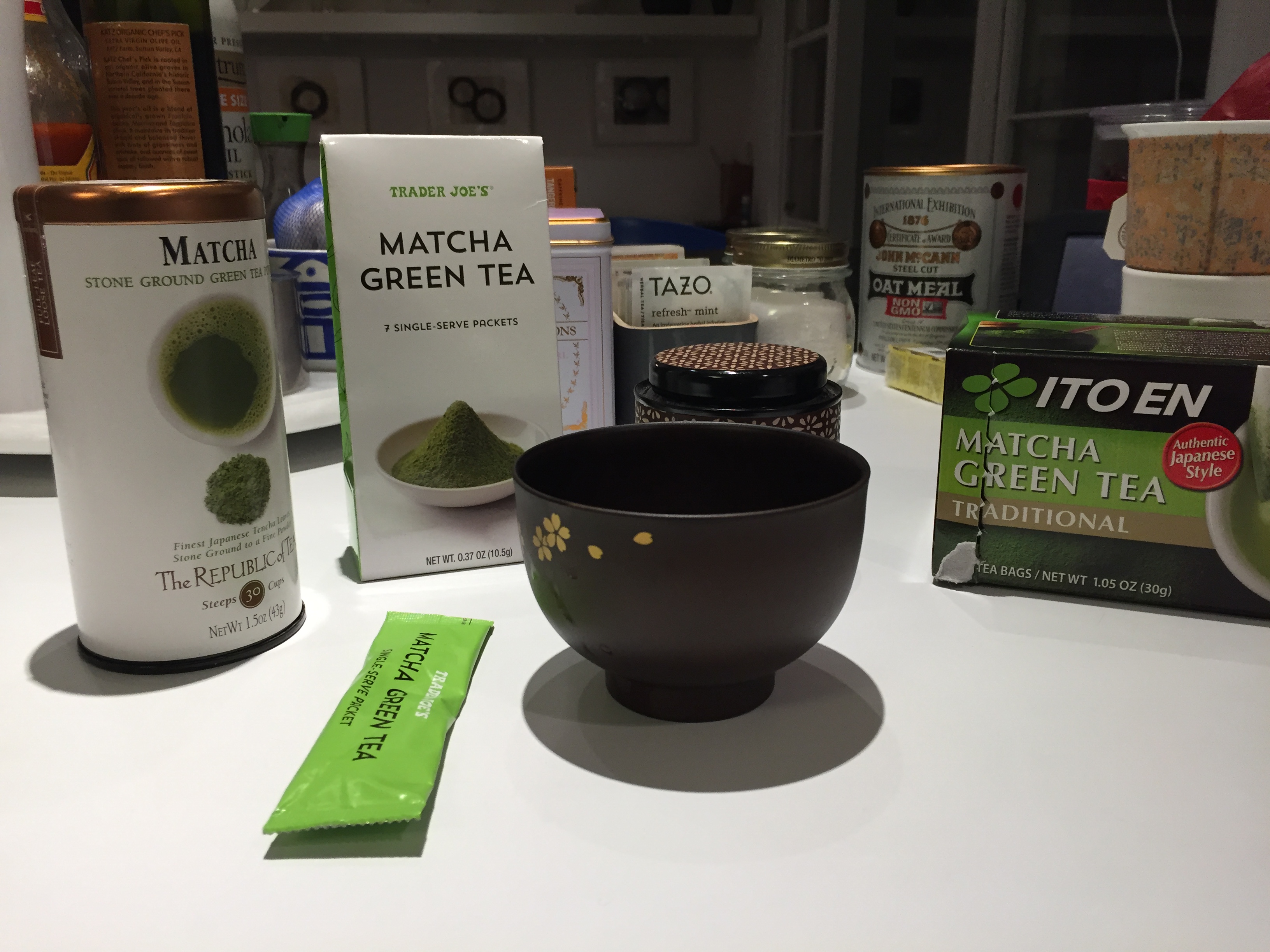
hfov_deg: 61.7
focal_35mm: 29
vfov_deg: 48.2
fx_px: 1064
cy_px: 476
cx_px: 635
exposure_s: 1/30
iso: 50
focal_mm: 4.15
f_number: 2.2
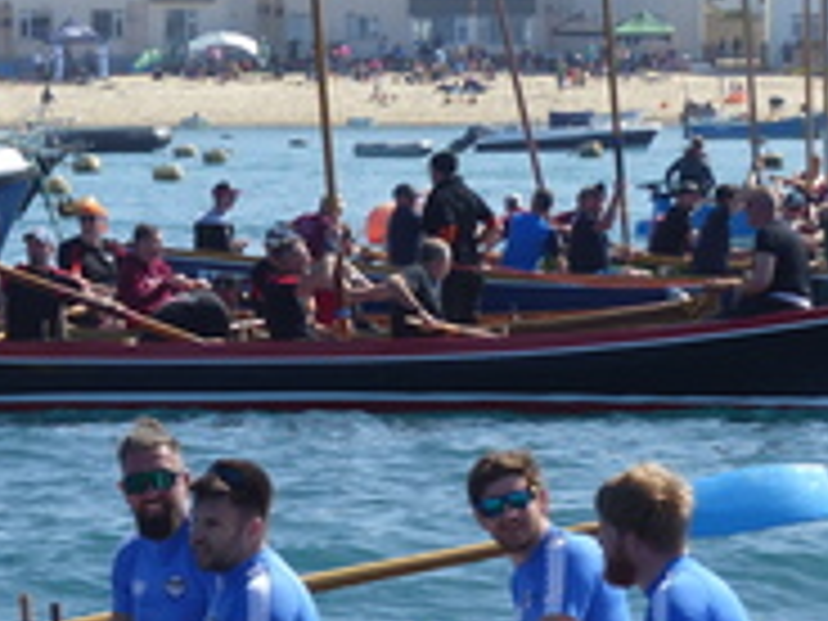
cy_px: 486
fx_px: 7559
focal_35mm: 316
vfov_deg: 4.7
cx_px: 27
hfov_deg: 6.3
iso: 100
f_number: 4
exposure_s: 1/800
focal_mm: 20.1
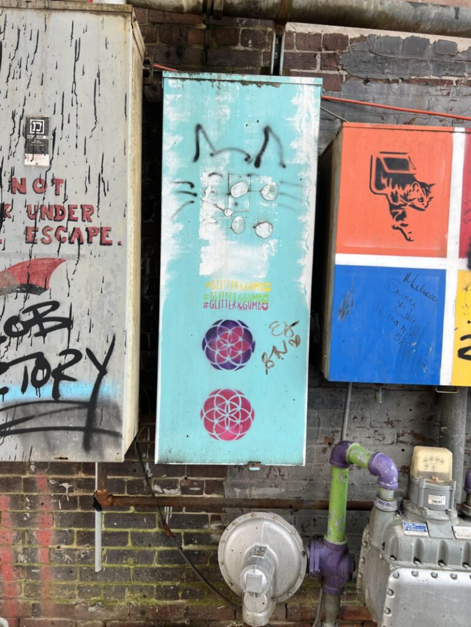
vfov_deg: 67.3
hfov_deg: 53.1
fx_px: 472
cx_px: 236
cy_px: 314
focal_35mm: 26
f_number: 1.5
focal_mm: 5.7
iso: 40
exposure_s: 1/121
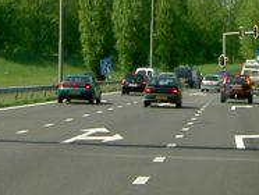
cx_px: 138
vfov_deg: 10.0
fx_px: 1094
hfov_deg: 13.5
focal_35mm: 146
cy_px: -54
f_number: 4.7
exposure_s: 1/250
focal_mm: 5.6
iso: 50
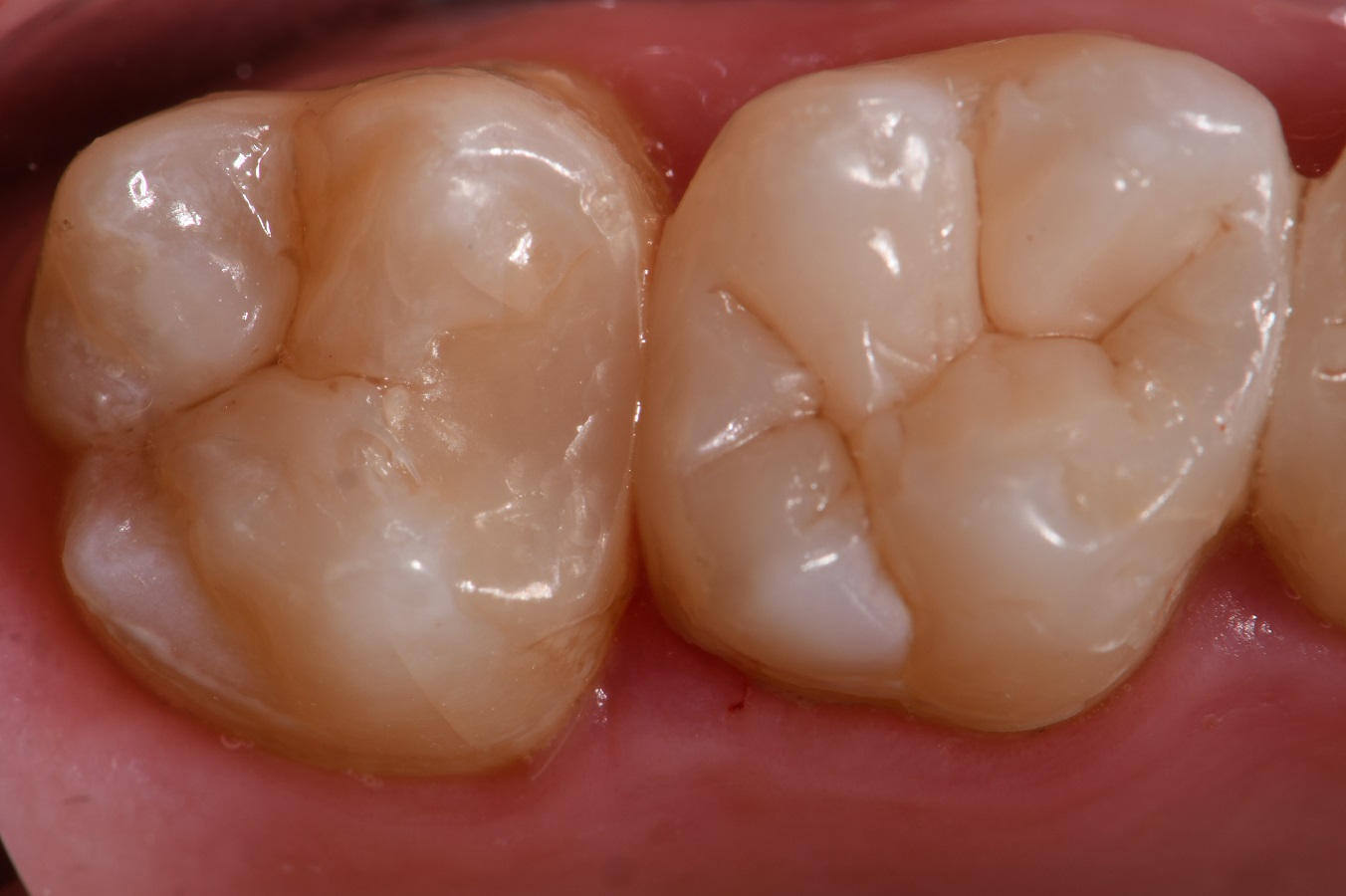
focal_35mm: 157
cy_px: 448
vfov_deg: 8.7
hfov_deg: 13.1
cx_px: 673
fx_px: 5867
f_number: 32
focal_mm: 105
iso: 200
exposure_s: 1/160
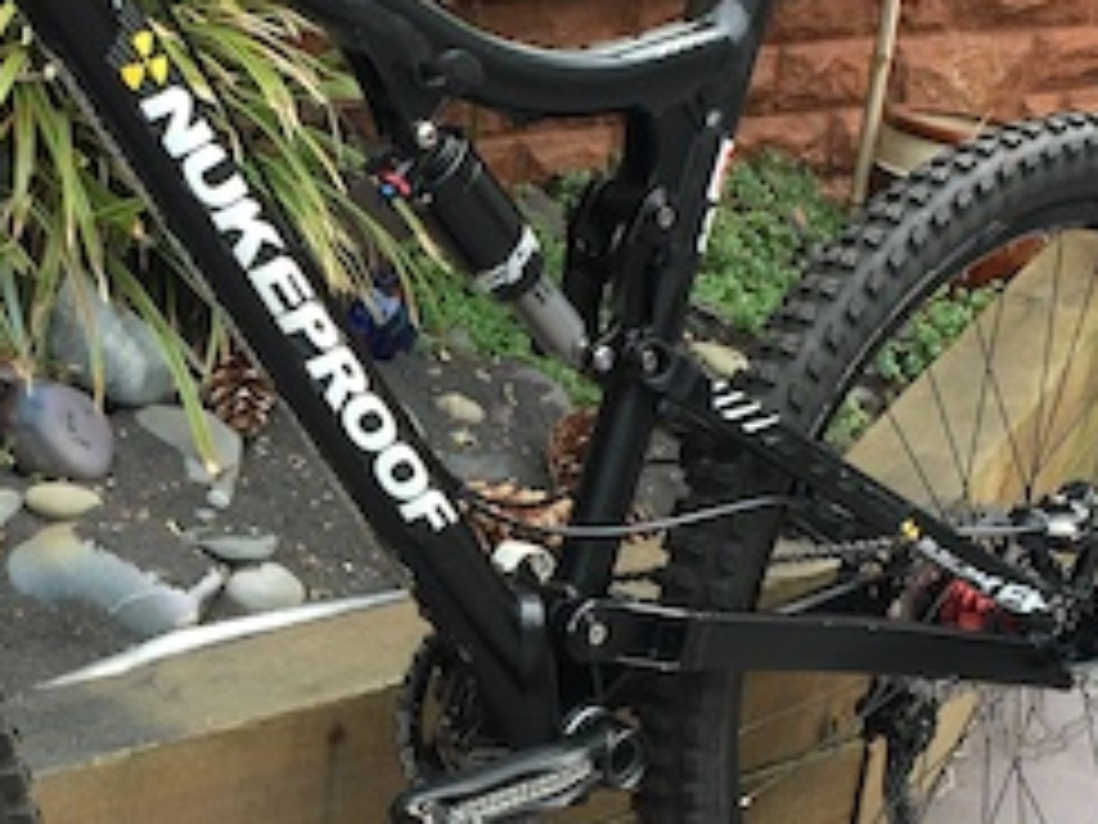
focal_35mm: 95
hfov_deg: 20.3
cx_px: 158
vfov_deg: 15.5
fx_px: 3013
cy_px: 545
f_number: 2.2
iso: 25
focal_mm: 4.15
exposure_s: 1/217
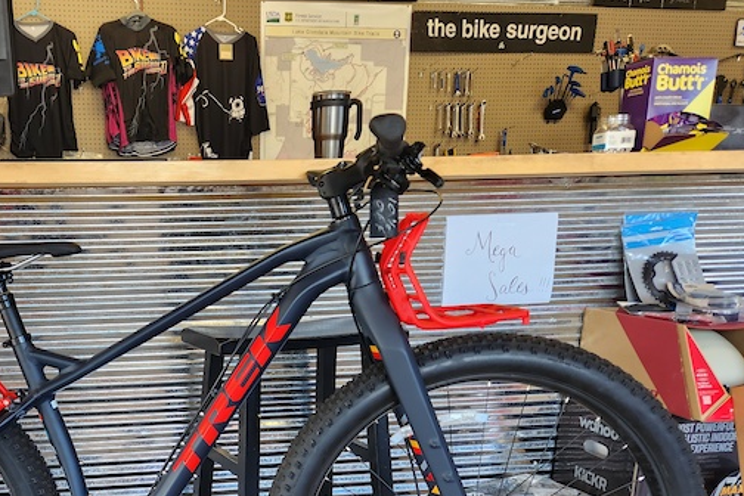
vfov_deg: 33.5
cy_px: 431
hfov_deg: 48.6
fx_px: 785
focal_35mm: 38
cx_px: 179
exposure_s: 1/180
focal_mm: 5.4
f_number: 1.8
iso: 125
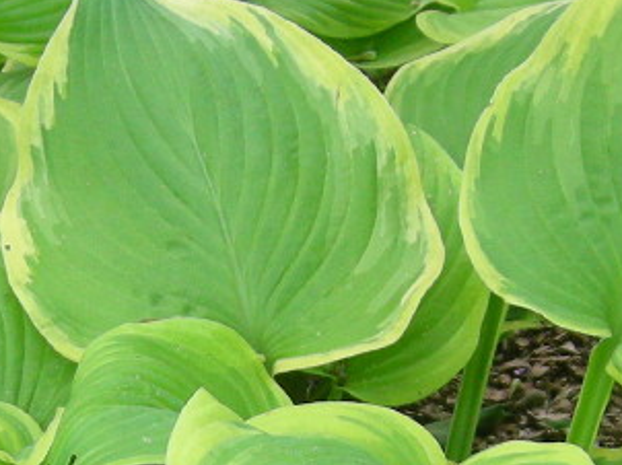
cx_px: 141
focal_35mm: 159
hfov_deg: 12.4
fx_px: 2855
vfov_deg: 9.0
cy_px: 802
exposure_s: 1/49.8
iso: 108
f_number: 2.7
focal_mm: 7.5
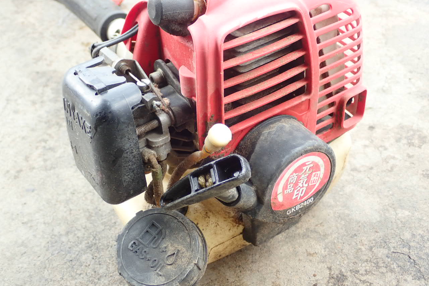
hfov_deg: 41.1
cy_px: 133
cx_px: 214
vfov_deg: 28.1
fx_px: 572
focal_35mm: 48
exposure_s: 1/50
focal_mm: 8.41
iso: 200
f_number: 3.1
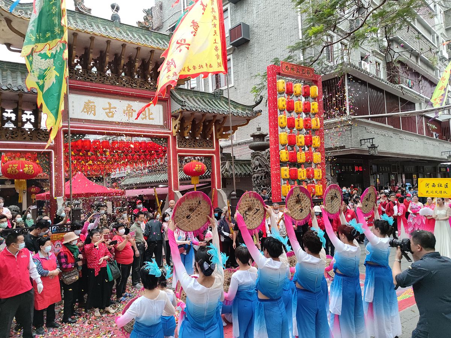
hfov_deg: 71.6
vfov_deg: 56.8
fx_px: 313
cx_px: 226
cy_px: 169
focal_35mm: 24
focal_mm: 6.78
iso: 2132
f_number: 1.85
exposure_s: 1/4000
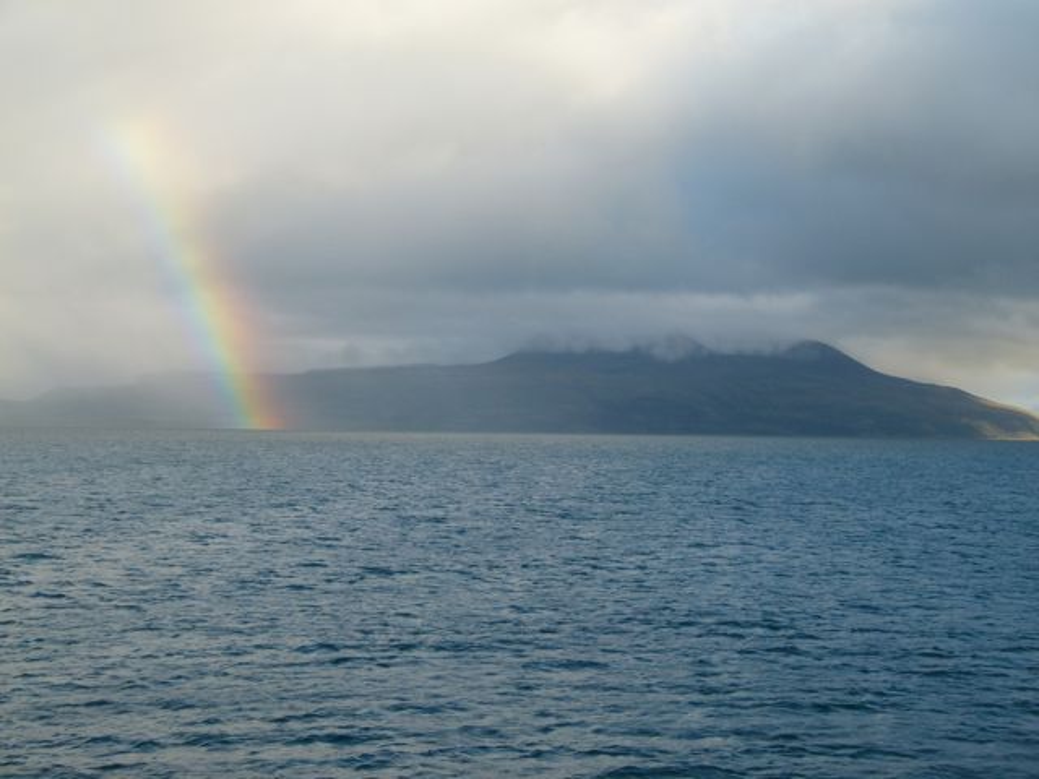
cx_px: 520
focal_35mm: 66
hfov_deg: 29.4
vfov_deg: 22.3
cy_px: 390
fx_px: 1981
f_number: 4
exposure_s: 1/320
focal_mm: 11.8
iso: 100
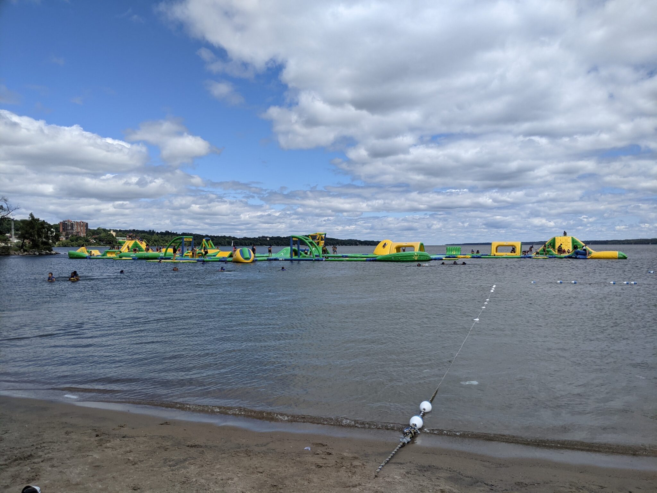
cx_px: 328
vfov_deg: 51.4
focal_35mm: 27
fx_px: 512
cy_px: 246
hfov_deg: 65.3
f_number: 1.8
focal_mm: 4.44
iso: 65
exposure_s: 1/4695
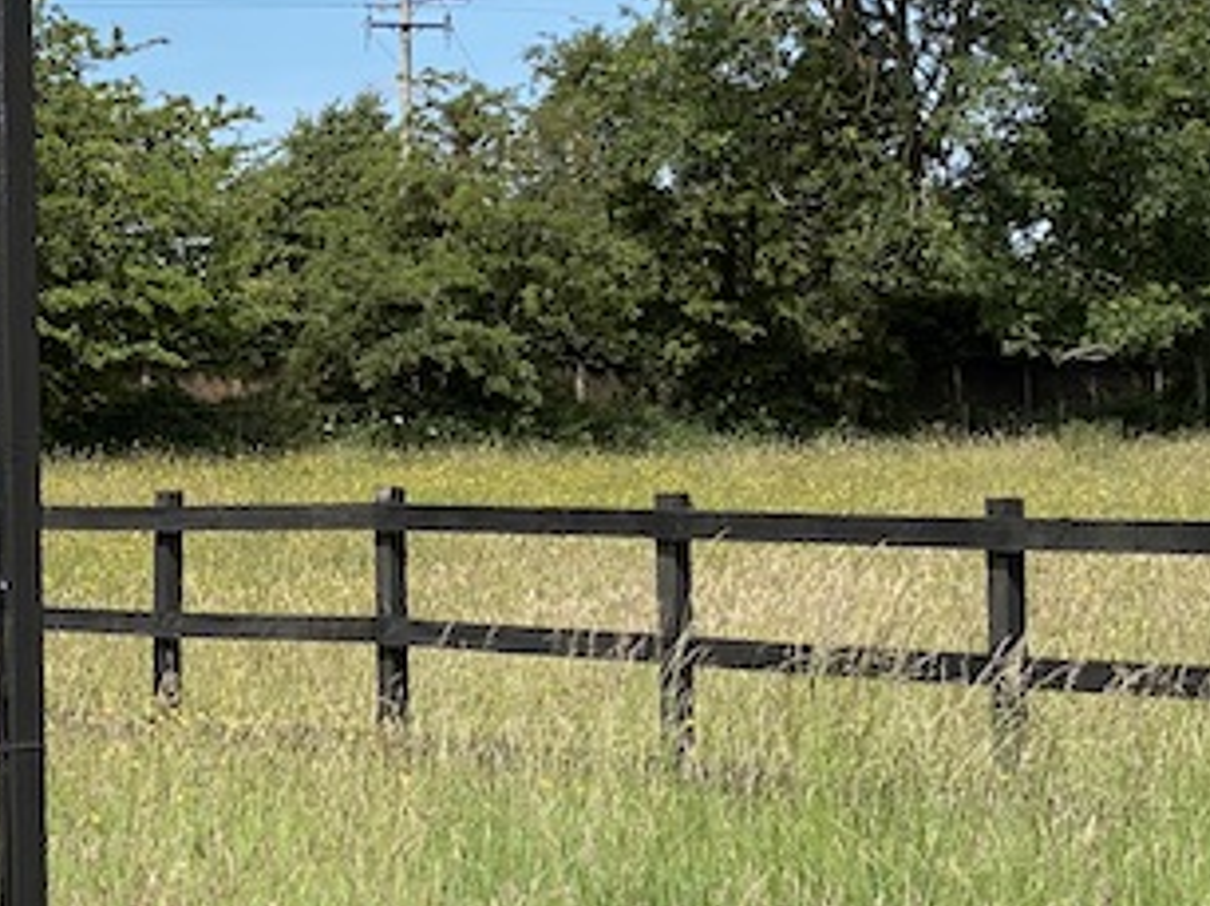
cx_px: 352
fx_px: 4750
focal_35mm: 136
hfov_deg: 14.5
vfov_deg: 10.9
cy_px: 502
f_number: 2
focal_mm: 6
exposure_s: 1/1497
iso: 20
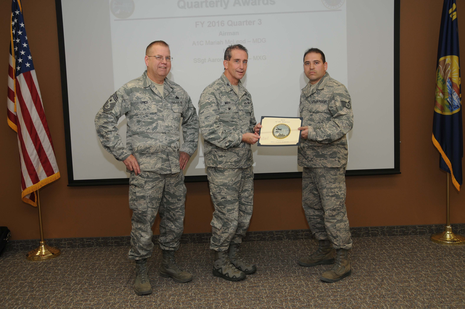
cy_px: 154
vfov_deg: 36.8
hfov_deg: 53.2
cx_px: 232
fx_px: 464
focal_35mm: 36
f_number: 5
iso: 200
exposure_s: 1/60
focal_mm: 24
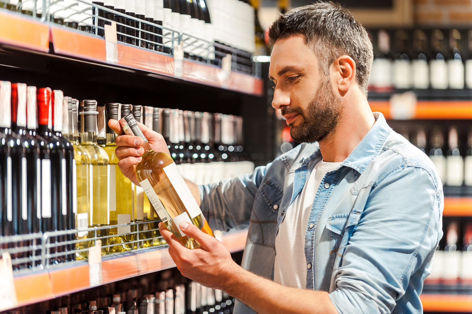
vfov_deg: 11.0
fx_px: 1638
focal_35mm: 125
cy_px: 157
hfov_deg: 16.4
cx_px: 236
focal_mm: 125
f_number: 3.2
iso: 320
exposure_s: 1/80
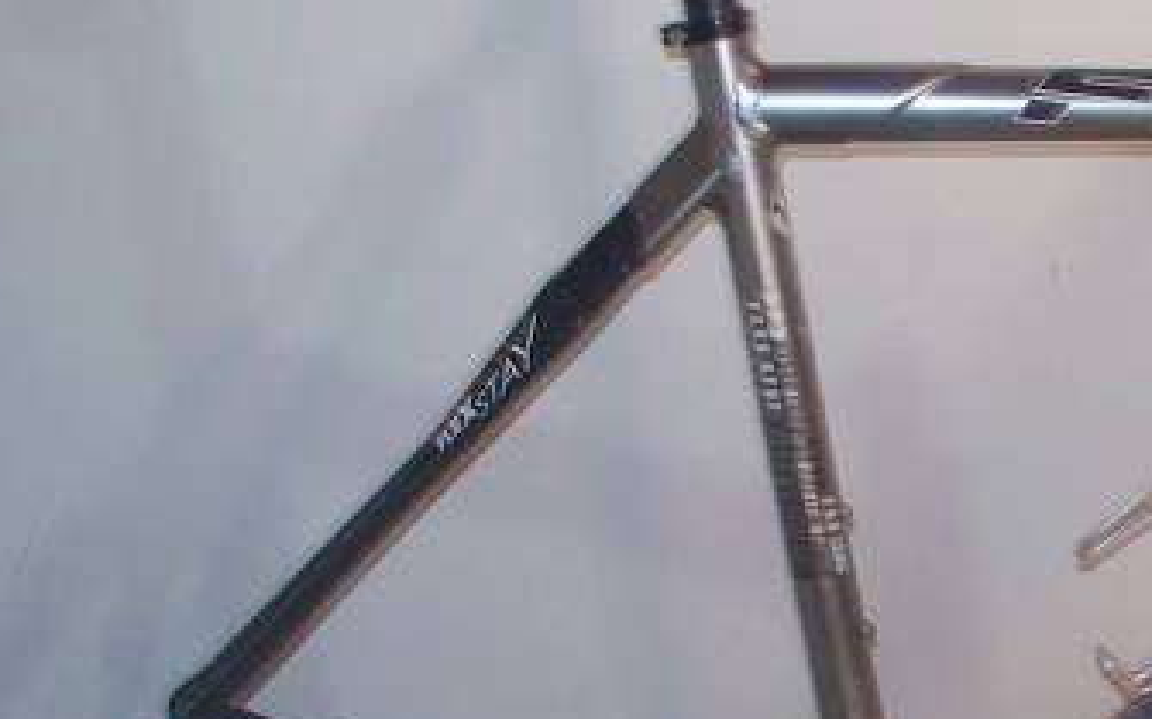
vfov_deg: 17.8
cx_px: 1045
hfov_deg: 27.2
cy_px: 439
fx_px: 2291
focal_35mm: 73
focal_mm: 7.54
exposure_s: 1/30
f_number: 2.8
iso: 200
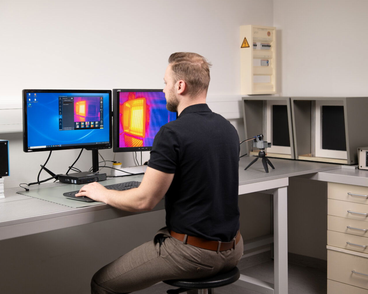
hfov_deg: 37.3
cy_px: 147
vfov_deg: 30.2
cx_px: 206
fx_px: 545
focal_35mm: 50
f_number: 2.8
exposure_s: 1/160
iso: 640
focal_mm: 44
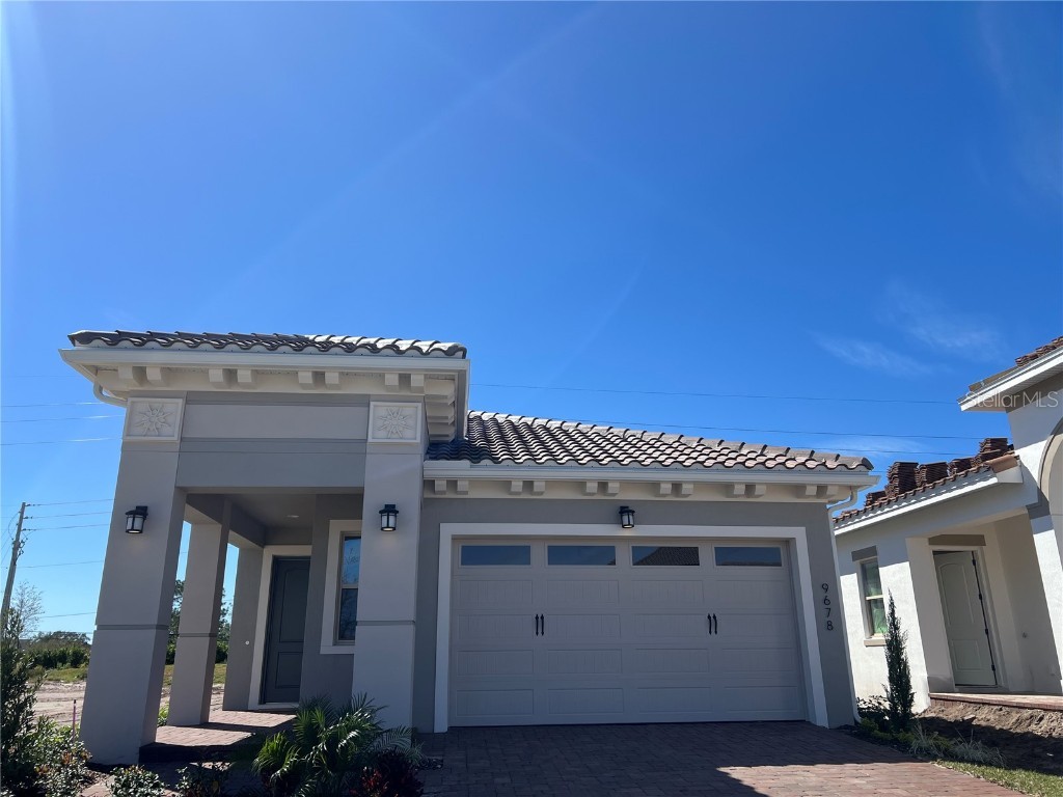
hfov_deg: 67.3
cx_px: 532
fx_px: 798
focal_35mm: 26
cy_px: 398
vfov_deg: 53.1
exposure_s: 1/4630
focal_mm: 5.7
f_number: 1.5
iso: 50
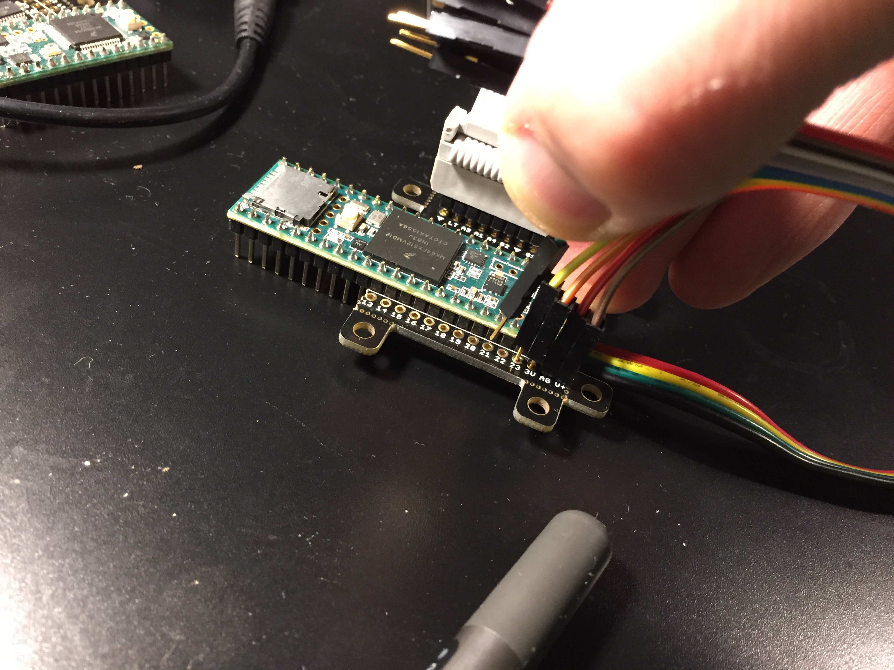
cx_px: 447
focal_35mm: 29
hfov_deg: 61.7
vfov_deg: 48.2
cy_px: 335
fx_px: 749
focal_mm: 4.15
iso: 250
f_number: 2.2
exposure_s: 1/33
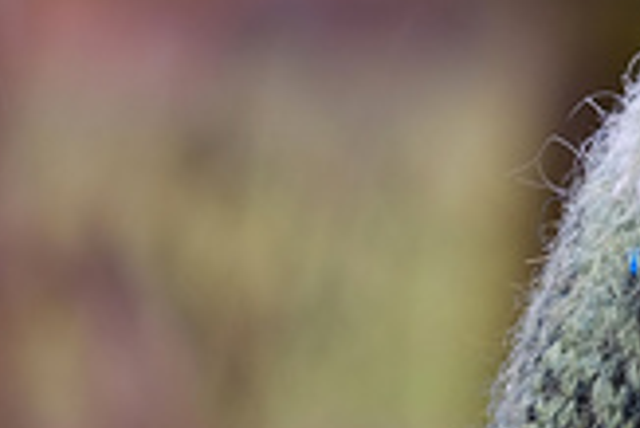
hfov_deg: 6.1
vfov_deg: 4.2
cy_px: 194
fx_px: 5854
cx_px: 1170
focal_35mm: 329
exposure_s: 1/250
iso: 200
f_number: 2
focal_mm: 56
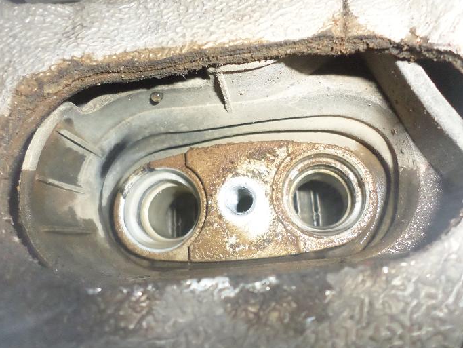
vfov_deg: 51.4
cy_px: 164
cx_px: 248
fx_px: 361
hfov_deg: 65.2
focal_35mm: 27
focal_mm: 4.5
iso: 400
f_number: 2.5
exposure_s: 8
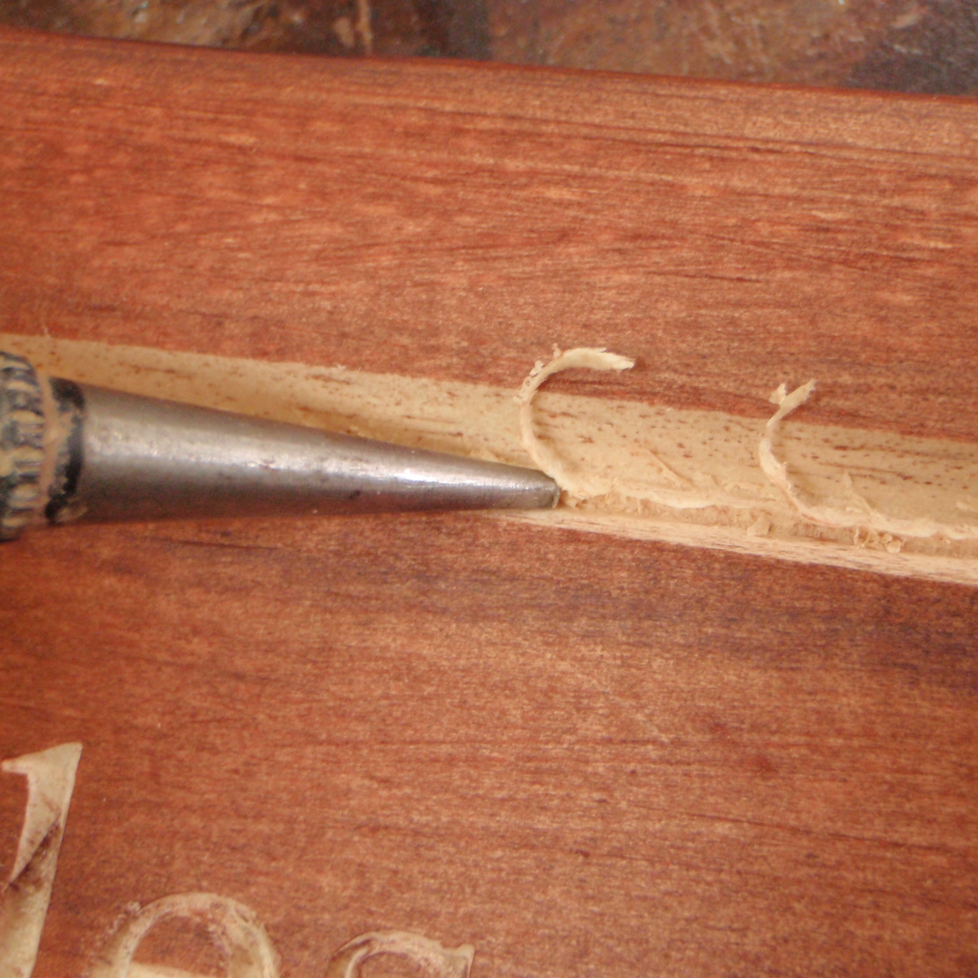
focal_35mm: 51
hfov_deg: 33.3
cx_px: 577
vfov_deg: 33.3
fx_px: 1630
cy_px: 572
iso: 200
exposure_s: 1/13
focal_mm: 6.53
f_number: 4.1
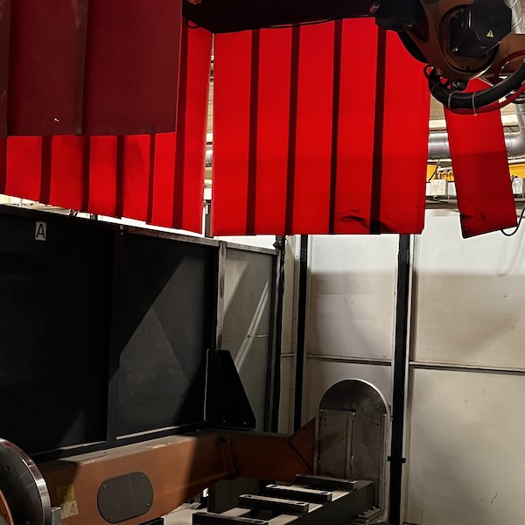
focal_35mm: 49
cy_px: 313
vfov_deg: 34.6
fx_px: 841
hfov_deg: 34.4
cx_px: 348
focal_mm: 5.1
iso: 640
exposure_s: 1/33
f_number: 1.6
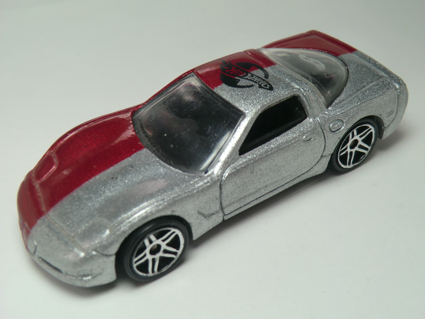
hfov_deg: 40.4
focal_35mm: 47
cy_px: 160
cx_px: 212
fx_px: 577
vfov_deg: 30.9
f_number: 4
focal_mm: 8.4
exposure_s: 1/125
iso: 64
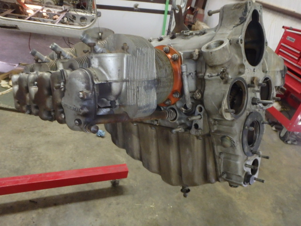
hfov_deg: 63.4
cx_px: 150
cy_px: 113
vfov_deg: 49.7
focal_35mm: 28
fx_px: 243
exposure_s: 1/10
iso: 800
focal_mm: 5
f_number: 3.9
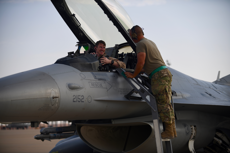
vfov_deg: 13.0
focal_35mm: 105
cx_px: 115
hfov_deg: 19.5
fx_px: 671
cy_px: 76
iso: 31
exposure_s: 1/800
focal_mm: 105
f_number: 2.8
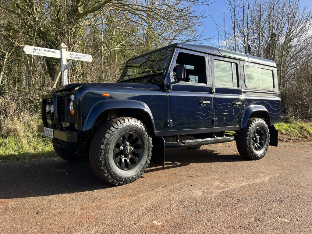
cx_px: 156
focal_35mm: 26
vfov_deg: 53.1
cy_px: 117
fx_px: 234
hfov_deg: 67.3
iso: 50
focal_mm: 5.7
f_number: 1.5
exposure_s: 1/1209
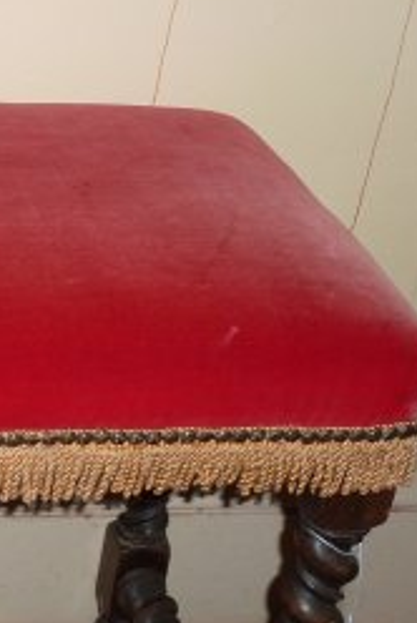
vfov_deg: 21.6
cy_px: 510
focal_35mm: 93
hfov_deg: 13.6
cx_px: -259
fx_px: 1611
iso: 100
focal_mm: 6.1
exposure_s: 1/30
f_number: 3.6
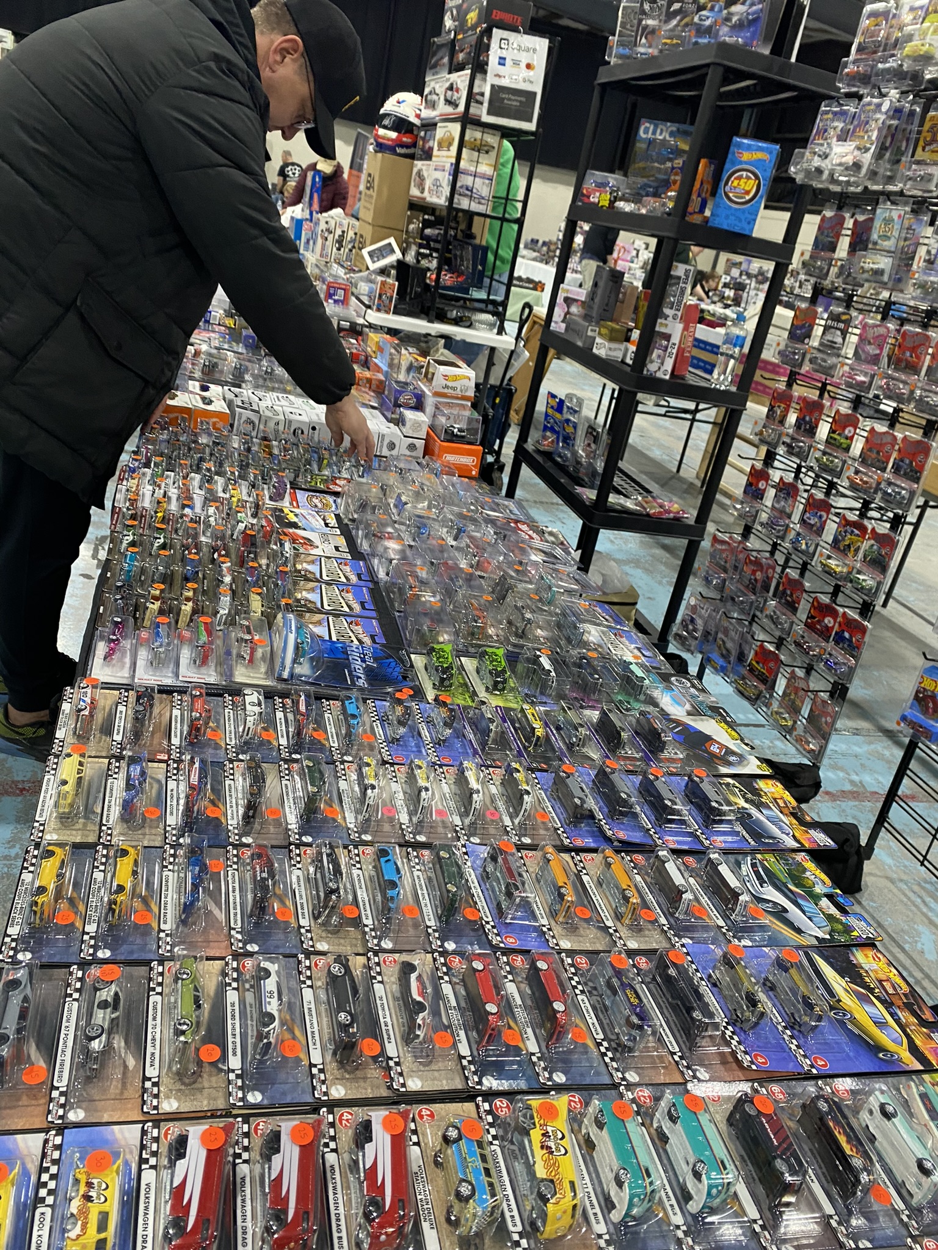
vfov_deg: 67.3
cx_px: 469
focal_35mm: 26
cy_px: 625
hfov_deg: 53.1
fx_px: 939
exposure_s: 1/50
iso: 125
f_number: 1.8
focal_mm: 4.25
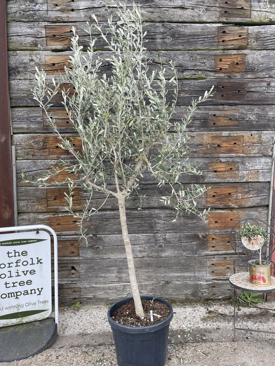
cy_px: 183
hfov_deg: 53.1
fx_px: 275
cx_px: 138
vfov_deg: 67.3
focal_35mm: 26
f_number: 1.6
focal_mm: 4.2
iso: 32
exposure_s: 1/593
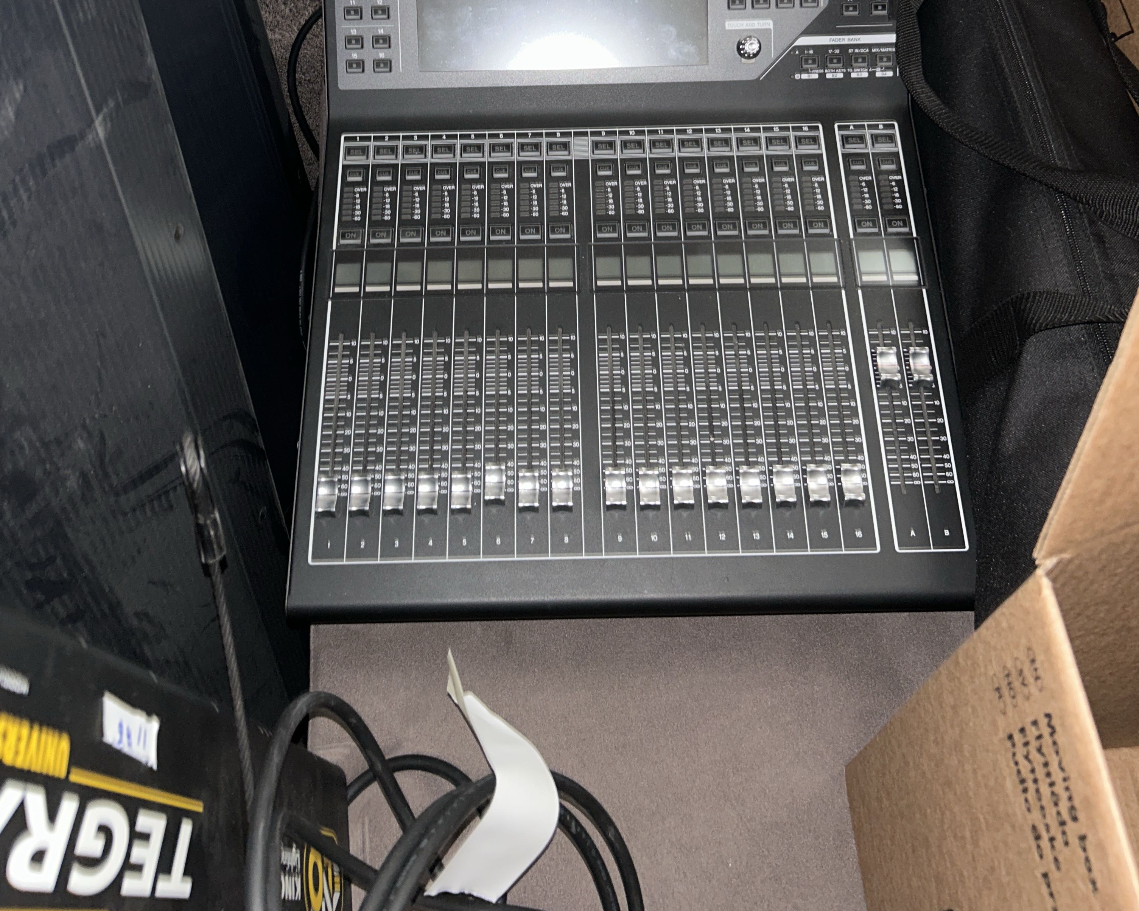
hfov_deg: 52.8
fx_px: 1146
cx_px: 568
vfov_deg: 41.6
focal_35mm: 34
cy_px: 191
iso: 40
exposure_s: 1/4
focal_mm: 5.7
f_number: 1.5
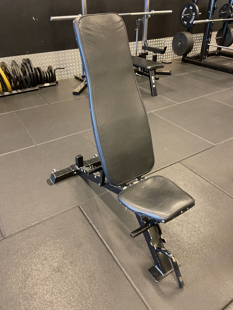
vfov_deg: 67.3
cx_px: 116
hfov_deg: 53.1
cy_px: 155
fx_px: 233
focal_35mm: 26
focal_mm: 4.2
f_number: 1.6
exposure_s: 1/33
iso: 400
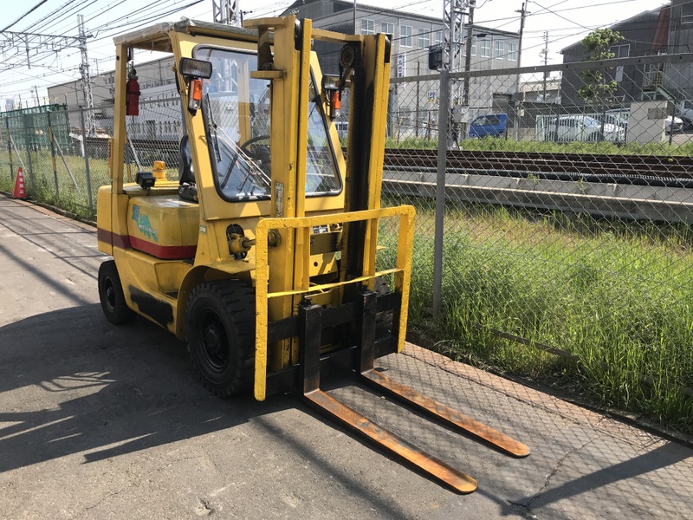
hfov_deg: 63.4
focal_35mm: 28
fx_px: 561
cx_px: 346
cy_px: 260
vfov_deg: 49.7
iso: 20
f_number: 1.8
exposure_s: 1/1018
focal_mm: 3.99
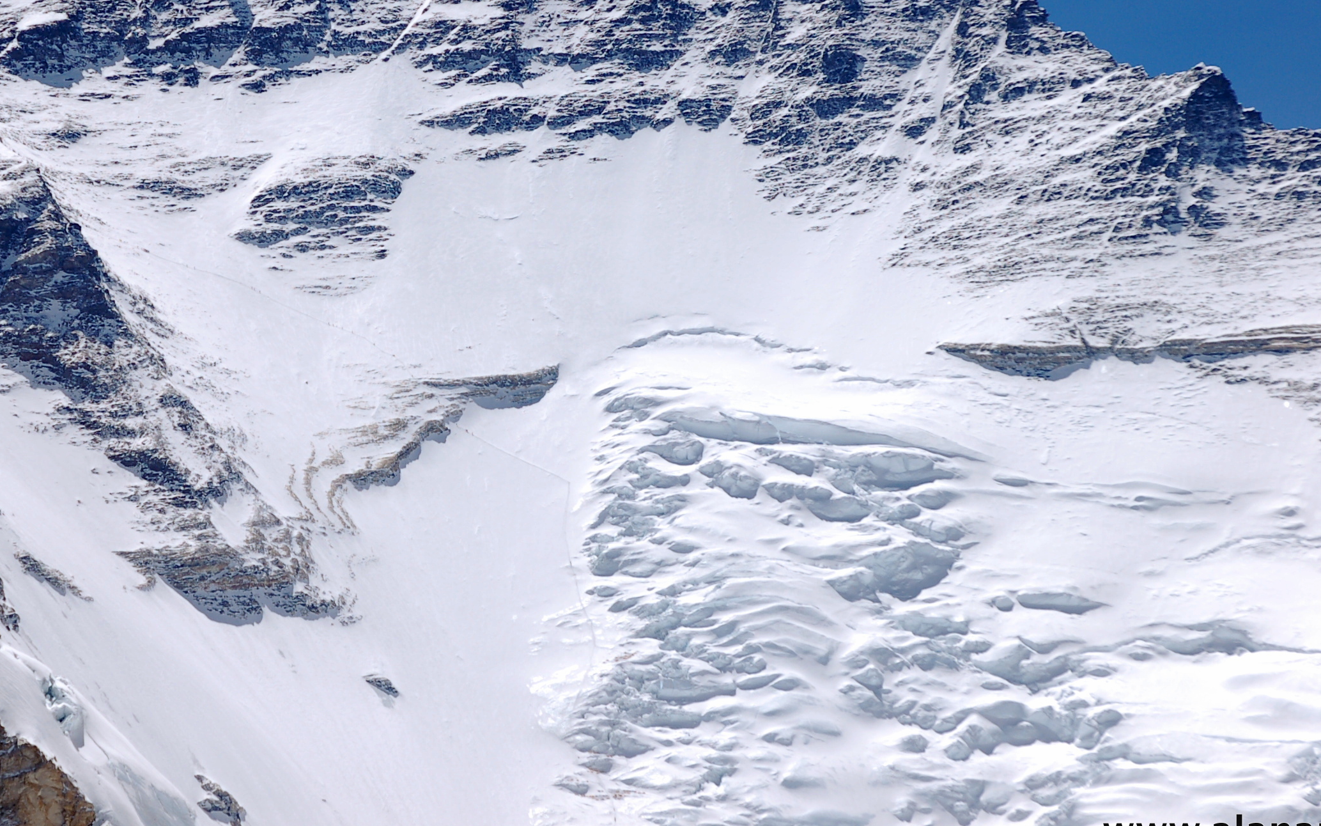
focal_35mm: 249
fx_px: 8965
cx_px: 606
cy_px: 252
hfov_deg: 8.4
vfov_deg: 5.3
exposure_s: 1/1250
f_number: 9
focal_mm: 112
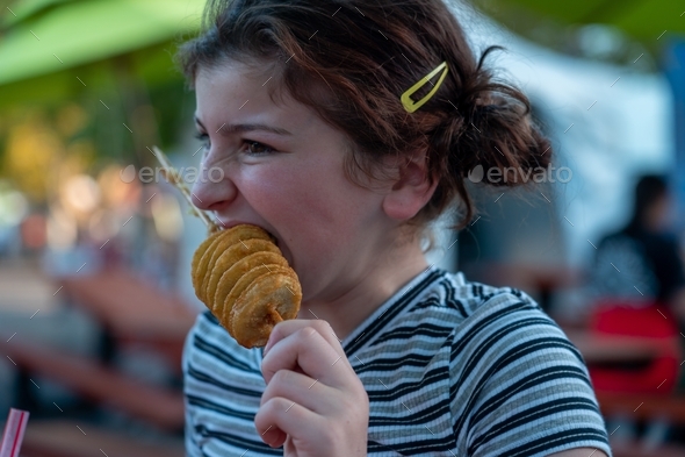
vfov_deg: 16.6
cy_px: 228
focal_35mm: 82
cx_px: 342
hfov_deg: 24.8
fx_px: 1560
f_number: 4
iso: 250
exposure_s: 1/80
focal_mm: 82
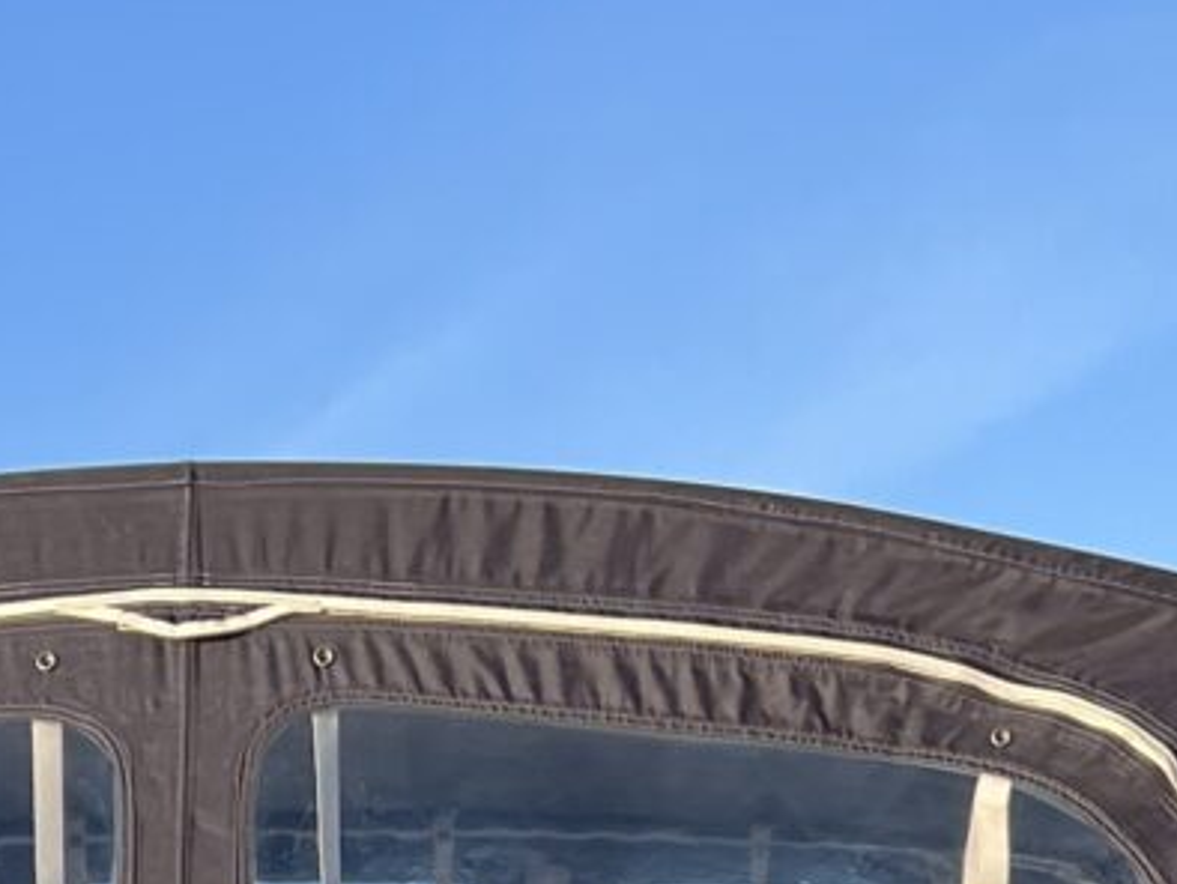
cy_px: 2258
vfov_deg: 9.5
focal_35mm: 135
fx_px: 4593
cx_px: -305
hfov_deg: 14.1
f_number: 1.5
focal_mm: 5.7
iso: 50
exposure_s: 1/1038
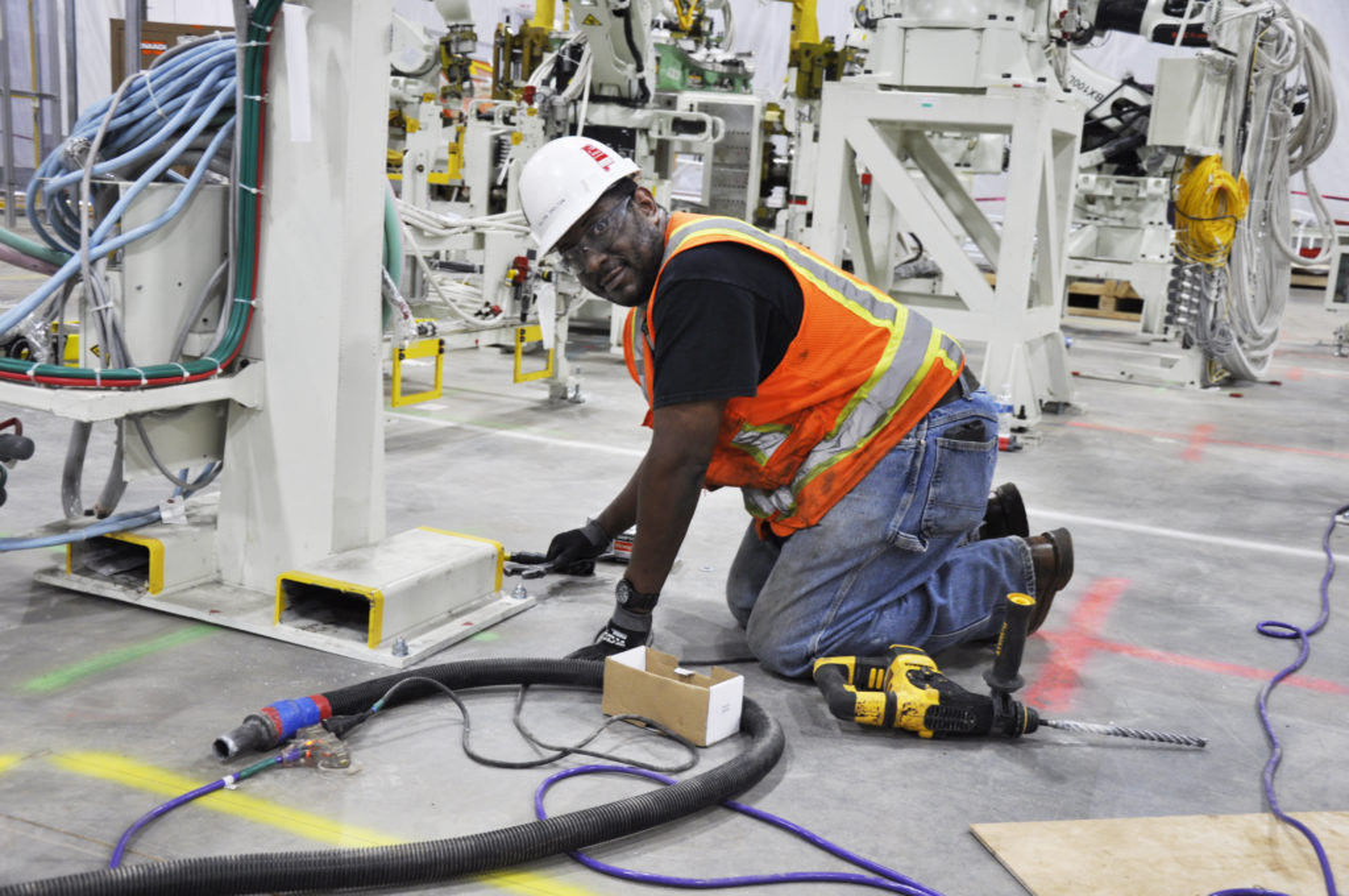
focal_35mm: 39
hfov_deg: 49.6
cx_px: 674
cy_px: 448
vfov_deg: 34.1
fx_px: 1460
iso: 400
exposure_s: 1/15
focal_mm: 26
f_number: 4
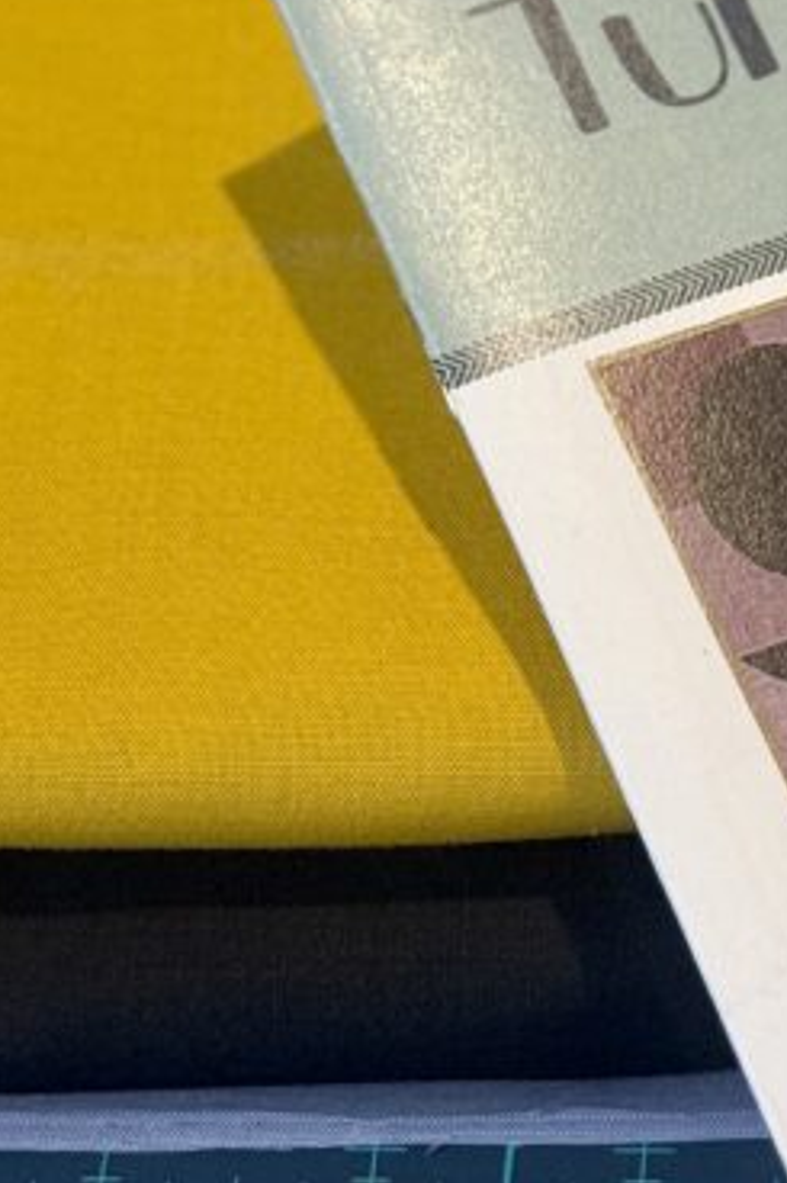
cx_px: 1063
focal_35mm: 139
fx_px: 4562
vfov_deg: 14.5
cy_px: -48
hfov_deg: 9.7
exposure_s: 1/60
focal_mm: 6.76
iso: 125
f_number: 1.78
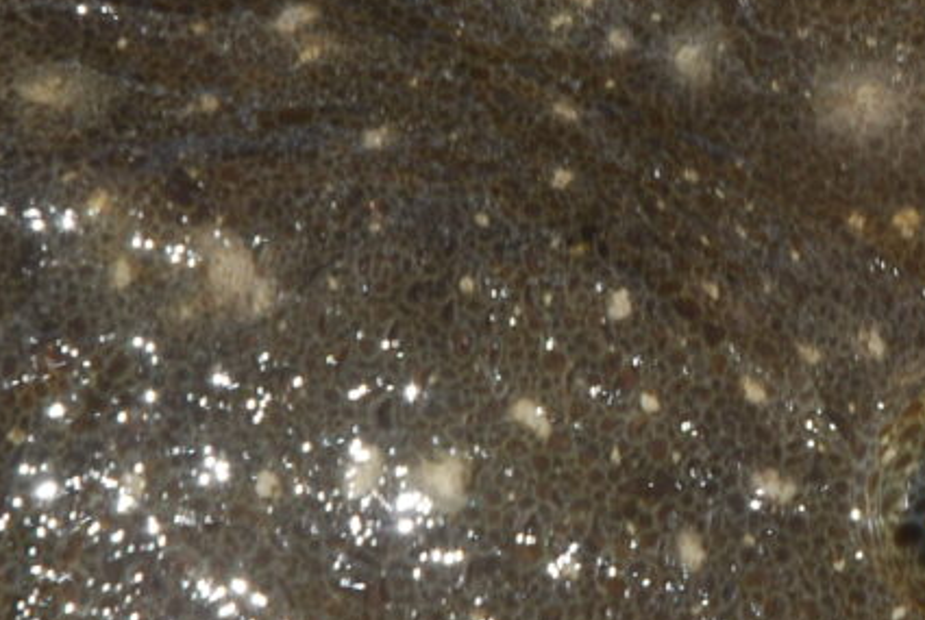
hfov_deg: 6.1
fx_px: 8648
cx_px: 953
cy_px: 202
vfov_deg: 4.1
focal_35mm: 336
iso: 100
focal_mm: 62
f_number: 10
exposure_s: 1/125
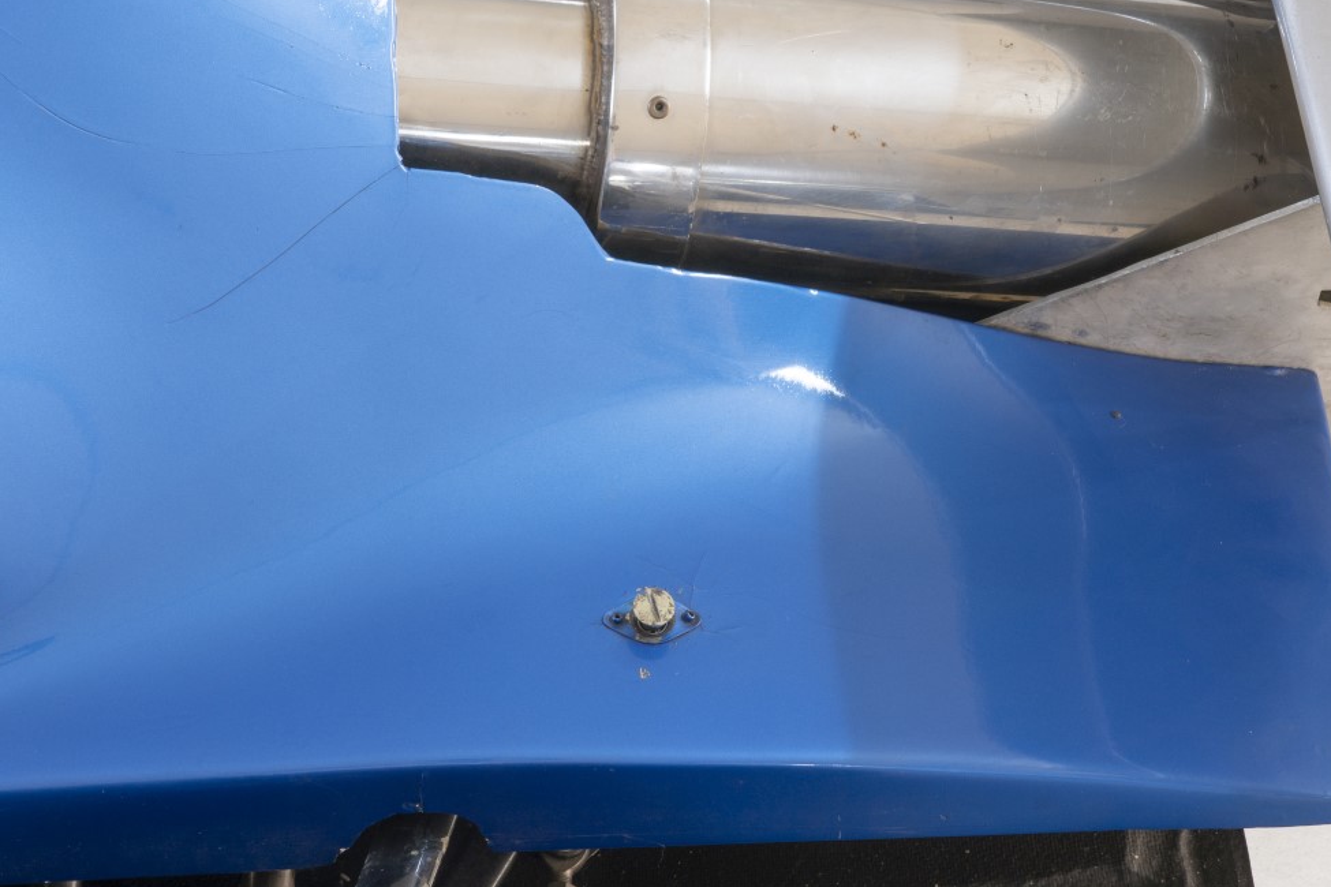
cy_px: 185
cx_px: 654
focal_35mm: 82
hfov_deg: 24.8
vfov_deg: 16.5
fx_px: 3031
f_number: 11
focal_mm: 40
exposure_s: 4
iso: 100
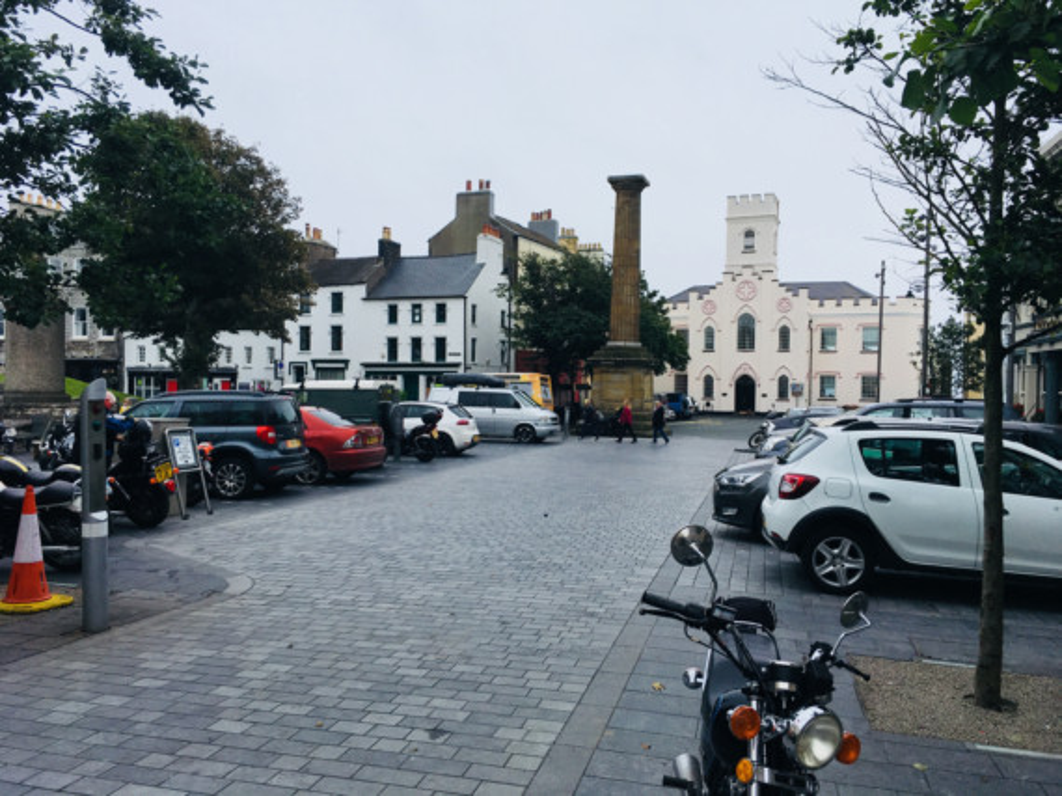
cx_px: 531
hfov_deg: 61.7
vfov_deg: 48.2
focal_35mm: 29
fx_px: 889
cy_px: 398
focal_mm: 4.15
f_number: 2.2
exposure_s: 1/1221
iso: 25
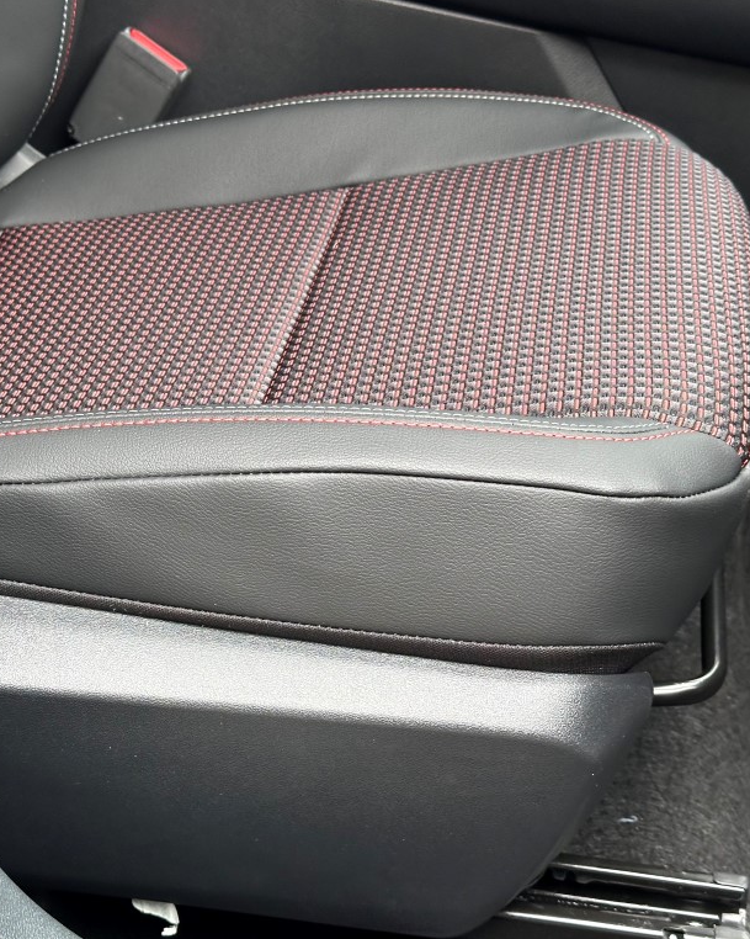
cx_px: 278
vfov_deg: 30.0
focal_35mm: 63
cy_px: 470
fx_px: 1749
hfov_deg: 24.1
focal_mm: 6.86
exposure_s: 1/106
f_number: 1.78
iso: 80
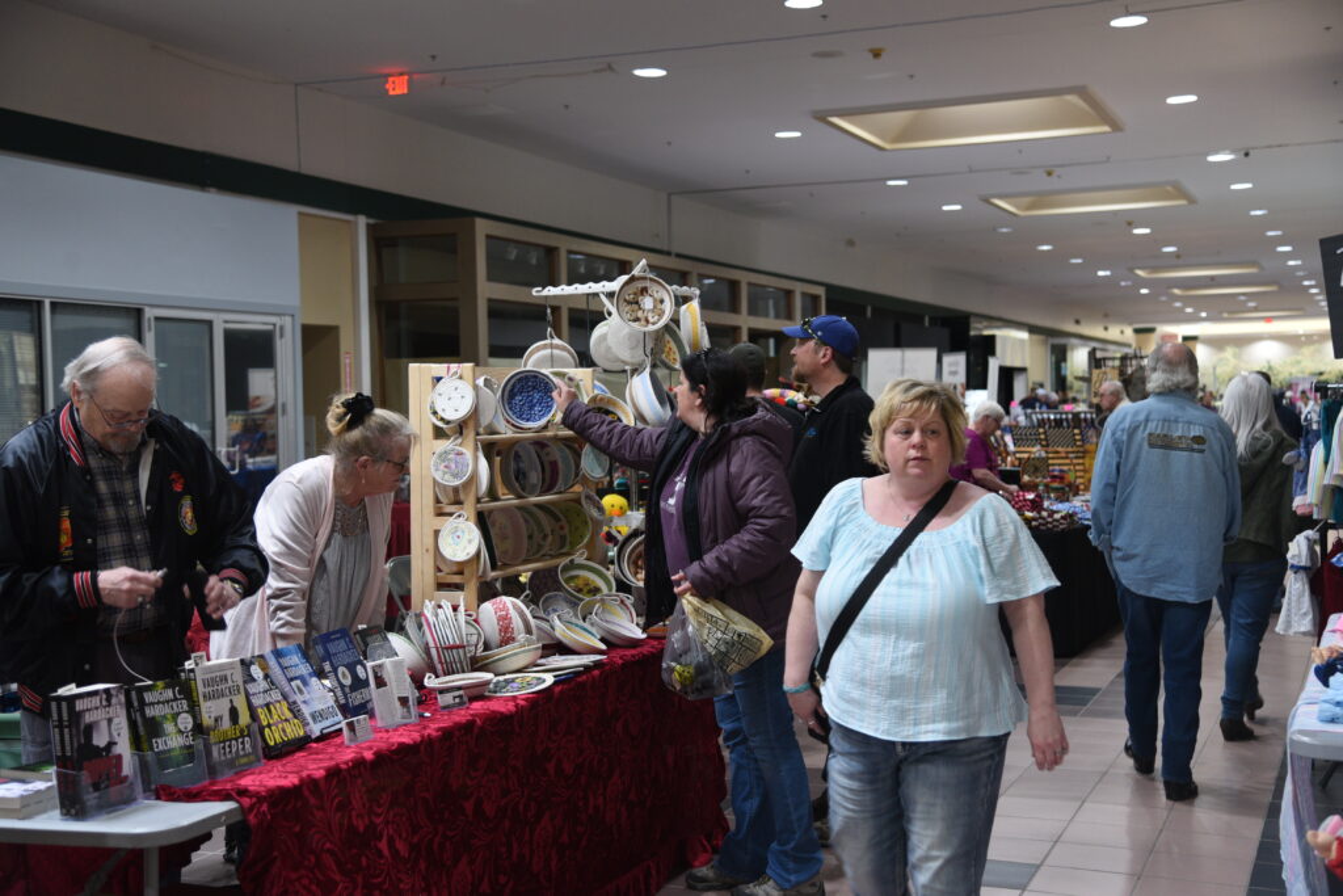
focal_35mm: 48
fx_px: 1791
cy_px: 448
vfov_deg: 28.1
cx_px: 672
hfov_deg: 41.1
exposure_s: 1/60
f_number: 4
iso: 800
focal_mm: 48
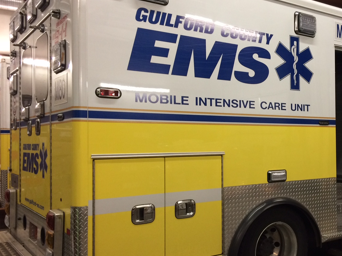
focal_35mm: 42
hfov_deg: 43.7
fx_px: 415
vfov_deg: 34.3
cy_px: 135
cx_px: 246
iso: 125
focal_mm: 4.15
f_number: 2.2
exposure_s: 1/30
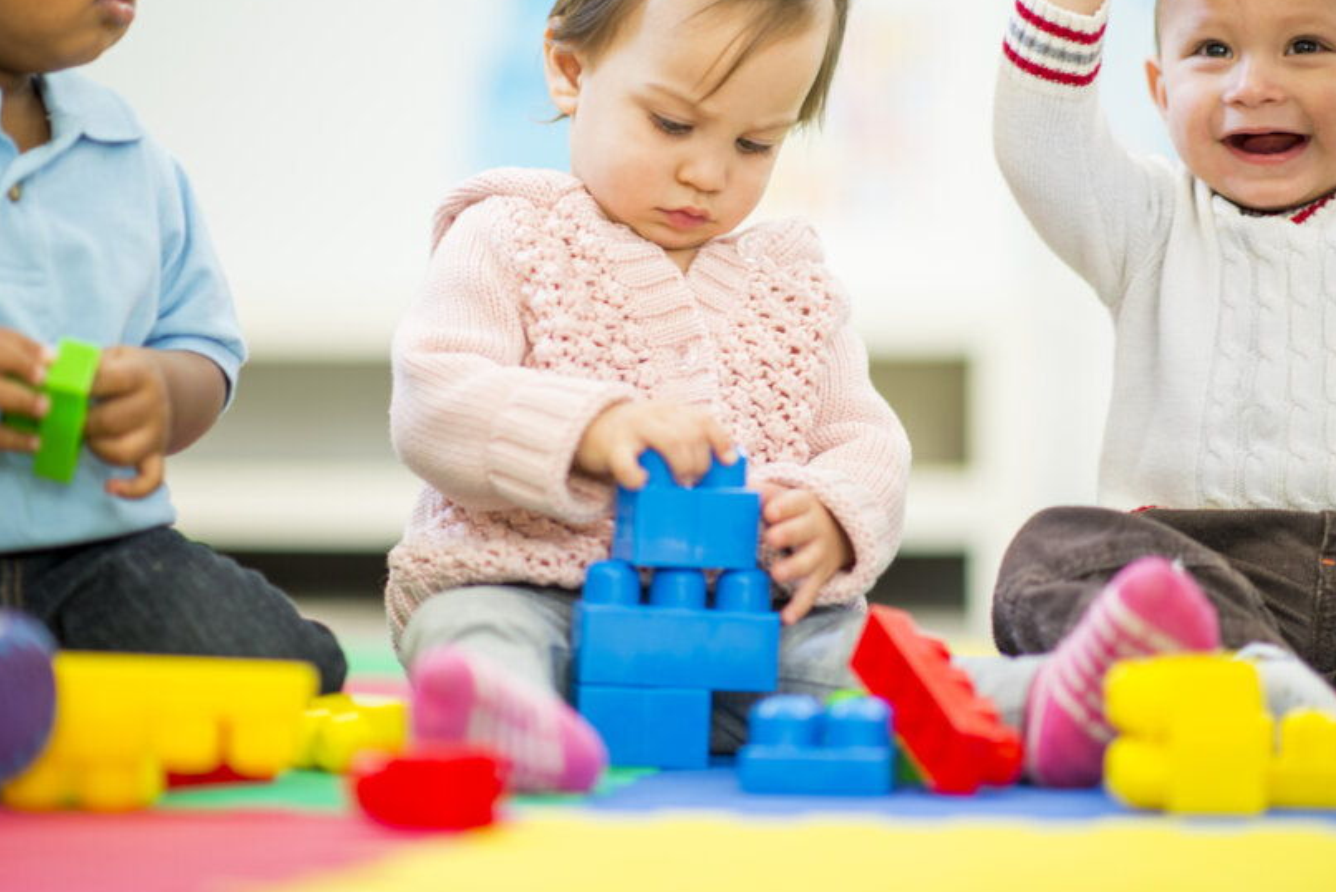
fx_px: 4009
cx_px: 676
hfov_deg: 18.9
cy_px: 369
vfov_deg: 12.7
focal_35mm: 108
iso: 125
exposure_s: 1/250
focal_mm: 85
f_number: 1.6
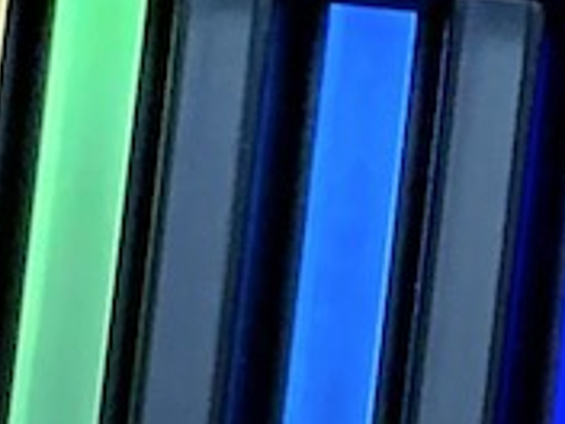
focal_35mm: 177
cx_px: 1050
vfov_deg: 8.0
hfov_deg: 10.4
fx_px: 2889
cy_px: 819
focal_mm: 4.25
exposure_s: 1/51
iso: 400
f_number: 1.8
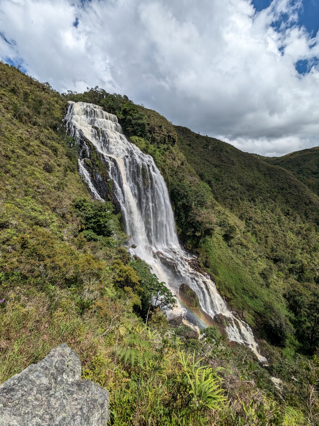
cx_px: 160
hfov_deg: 78.1
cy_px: 213
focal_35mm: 16
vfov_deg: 94.5
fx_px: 197
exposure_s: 1/2817
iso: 50
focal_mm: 2.35
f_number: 2.2
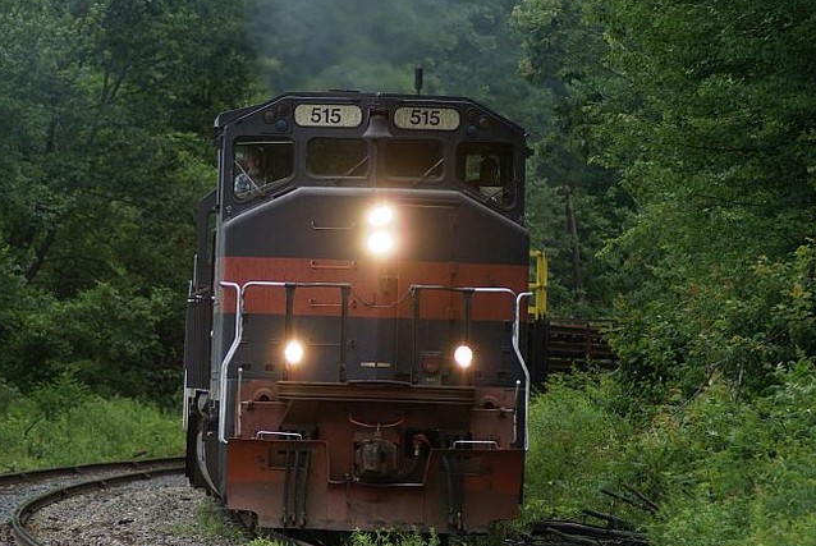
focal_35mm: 360
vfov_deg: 3.8
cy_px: 274
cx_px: 286
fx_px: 8169
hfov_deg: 5.7
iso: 100
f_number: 5
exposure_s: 1/640
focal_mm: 180
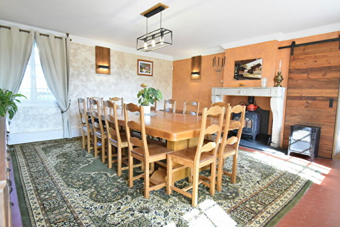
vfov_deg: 63.3
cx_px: 170
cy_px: 114
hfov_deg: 85.4
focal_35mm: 20
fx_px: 184
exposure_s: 1/125
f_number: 5.6
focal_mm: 13
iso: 2500
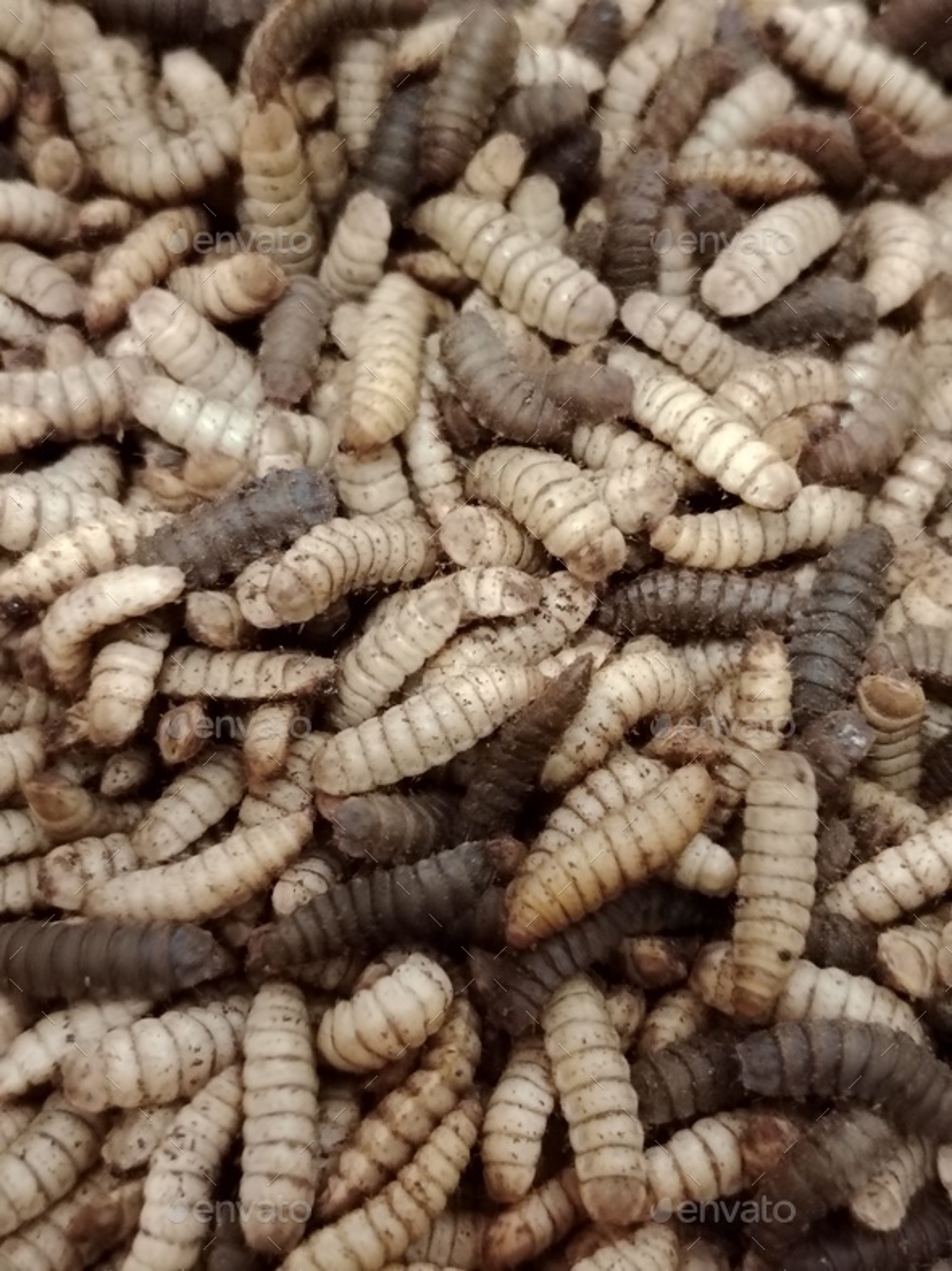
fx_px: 1797
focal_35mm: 49
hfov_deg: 29.7
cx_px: 476
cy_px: 636
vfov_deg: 38.9
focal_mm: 5.25
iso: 1847
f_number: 1.75
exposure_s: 1/33.3
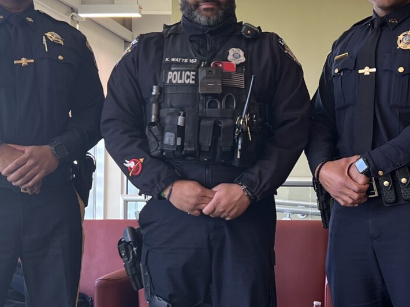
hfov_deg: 25.8
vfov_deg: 19.6
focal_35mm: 75
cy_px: 158
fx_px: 888
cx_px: 292
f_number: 1.5
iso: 125
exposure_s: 1/120
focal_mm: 5.7
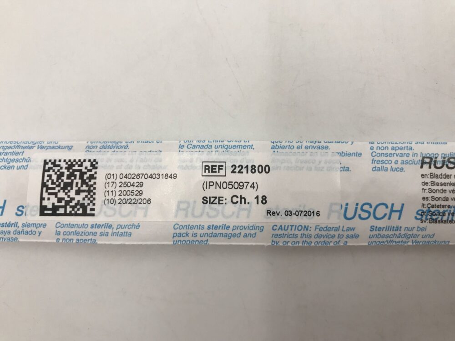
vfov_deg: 49.7
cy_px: 170
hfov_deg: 63.4
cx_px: 228
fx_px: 368
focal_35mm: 28
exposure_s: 1/40
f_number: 1.8
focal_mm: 3.99
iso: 25
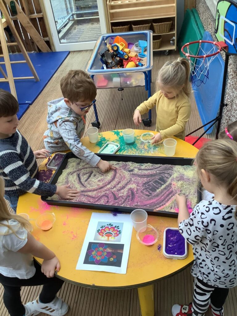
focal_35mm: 31
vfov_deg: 58.4
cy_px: 158
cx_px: 118
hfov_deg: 45.4
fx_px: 283
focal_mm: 3.3
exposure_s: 1/100
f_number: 2.4
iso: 80
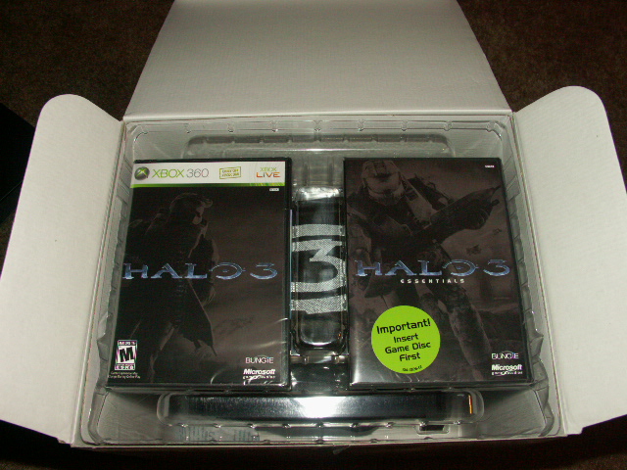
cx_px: 314
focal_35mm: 29
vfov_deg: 48.2
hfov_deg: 61.7
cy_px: 235
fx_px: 525
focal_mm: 7.43
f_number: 4.5
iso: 200
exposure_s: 1/50
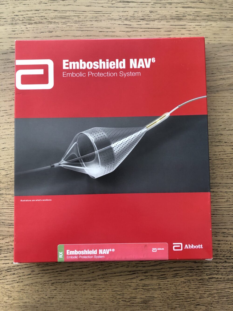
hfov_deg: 49.8
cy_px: 156
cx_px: 116
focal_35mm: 28
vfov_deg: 63.4
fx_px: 251
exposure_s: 1/15
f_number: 1.8
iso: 40
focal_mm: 3.99
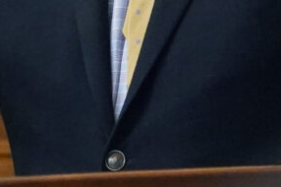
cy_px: -5
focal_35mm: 746
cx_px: 250
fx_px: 5816
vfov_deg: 1.8
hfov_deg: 2.8
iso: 10000
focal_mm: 104
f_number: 4.5
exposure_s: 1/250
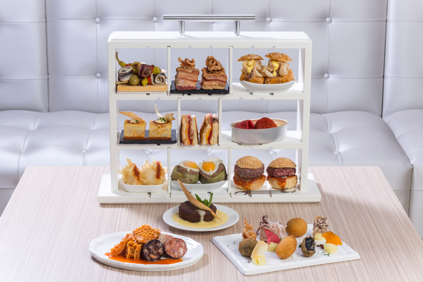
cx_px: 212
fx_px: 999
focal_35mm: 85
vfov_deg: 16.1
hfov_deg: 23.9
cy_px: 141
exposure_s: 1/125
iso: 1100
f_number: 22
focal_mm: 85
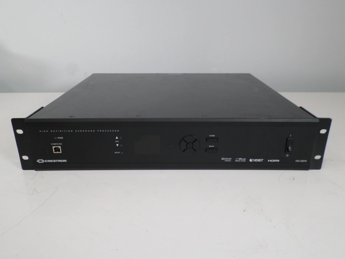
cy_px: 130
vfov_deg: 51.4
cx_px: 172
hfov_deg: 65.3
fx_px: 269
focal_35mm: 27
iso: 80
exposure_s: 1/45
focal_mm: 4.9
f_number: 2.6
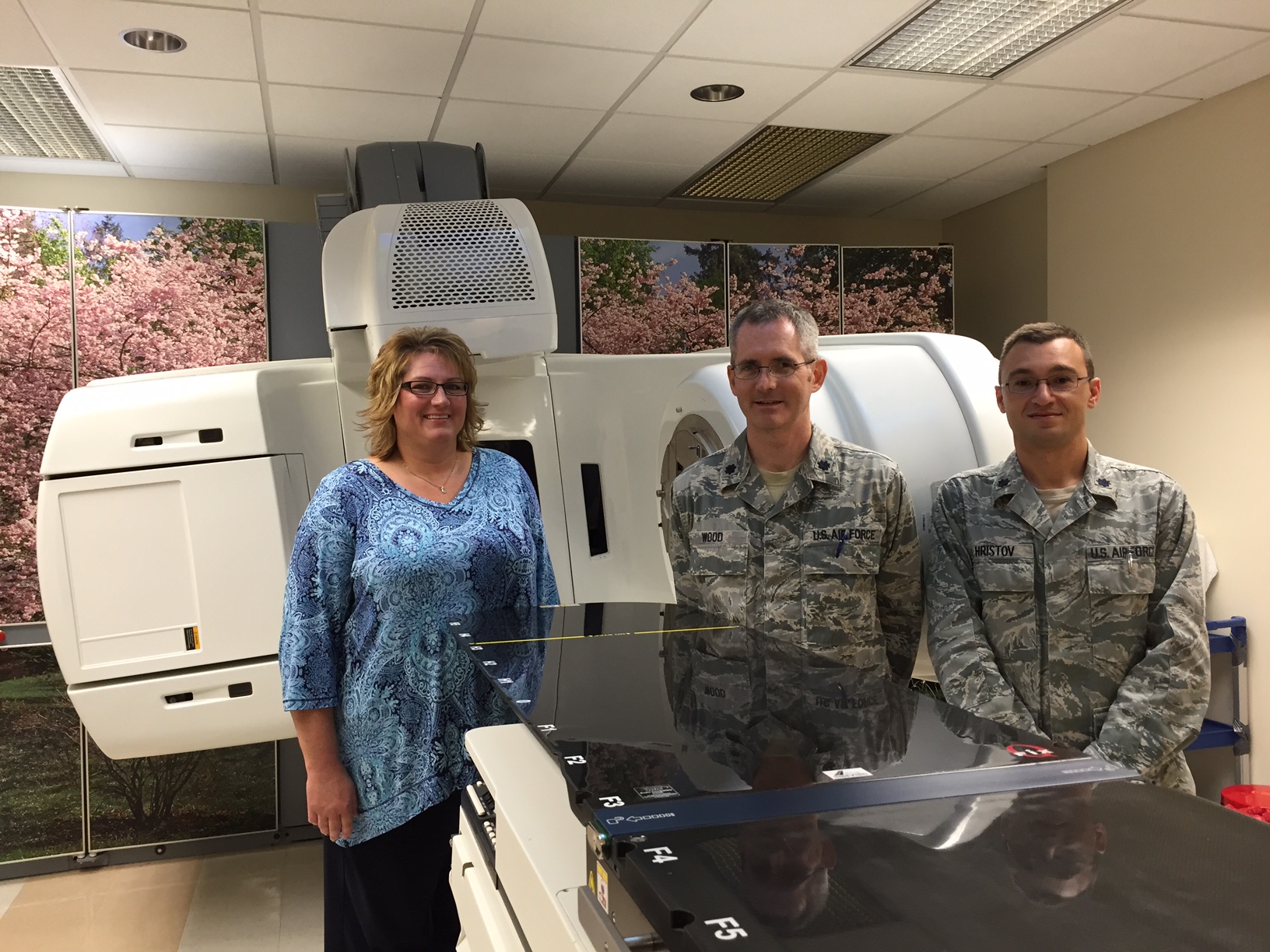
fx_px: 1064
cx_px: 635
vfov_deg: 48.2
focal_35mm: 29
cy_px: 476
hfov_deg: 61.7
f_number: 2.2
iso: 80
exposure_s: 1/30
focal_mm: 4.15
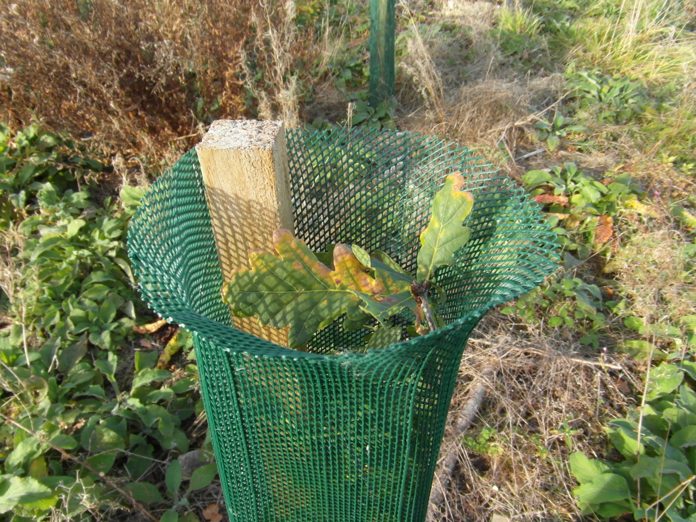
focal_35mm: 24
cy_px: 261
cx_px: 348
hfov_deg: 71.6
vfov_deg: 56.8
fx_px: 483
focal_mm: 4
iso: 80
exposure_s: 1/60
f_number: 4.6
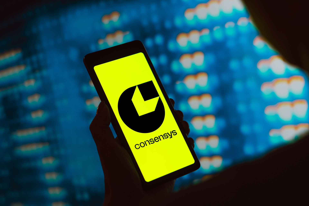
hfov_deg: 27.0
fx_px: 644
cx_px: 154
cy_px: 103
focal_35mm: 75
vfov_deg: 18.2
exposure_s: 1/50
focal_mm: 50
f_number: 2.8
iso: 100
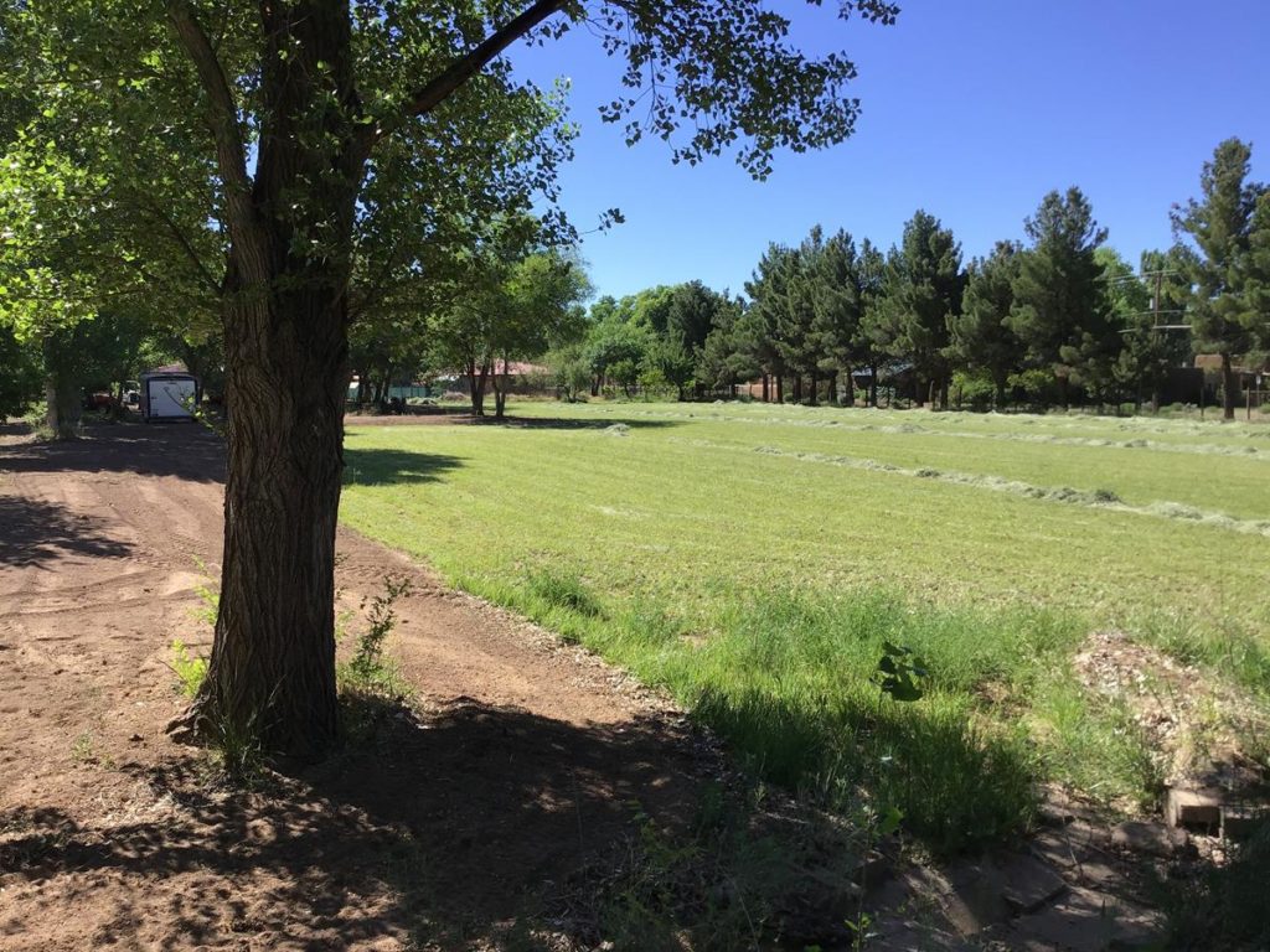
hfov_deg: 58.4
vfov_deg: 45.4
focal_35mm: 31
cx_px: 635
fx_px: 1137
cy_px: 476
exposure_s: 1/776
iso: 25
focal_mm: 3.3
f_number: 2.4
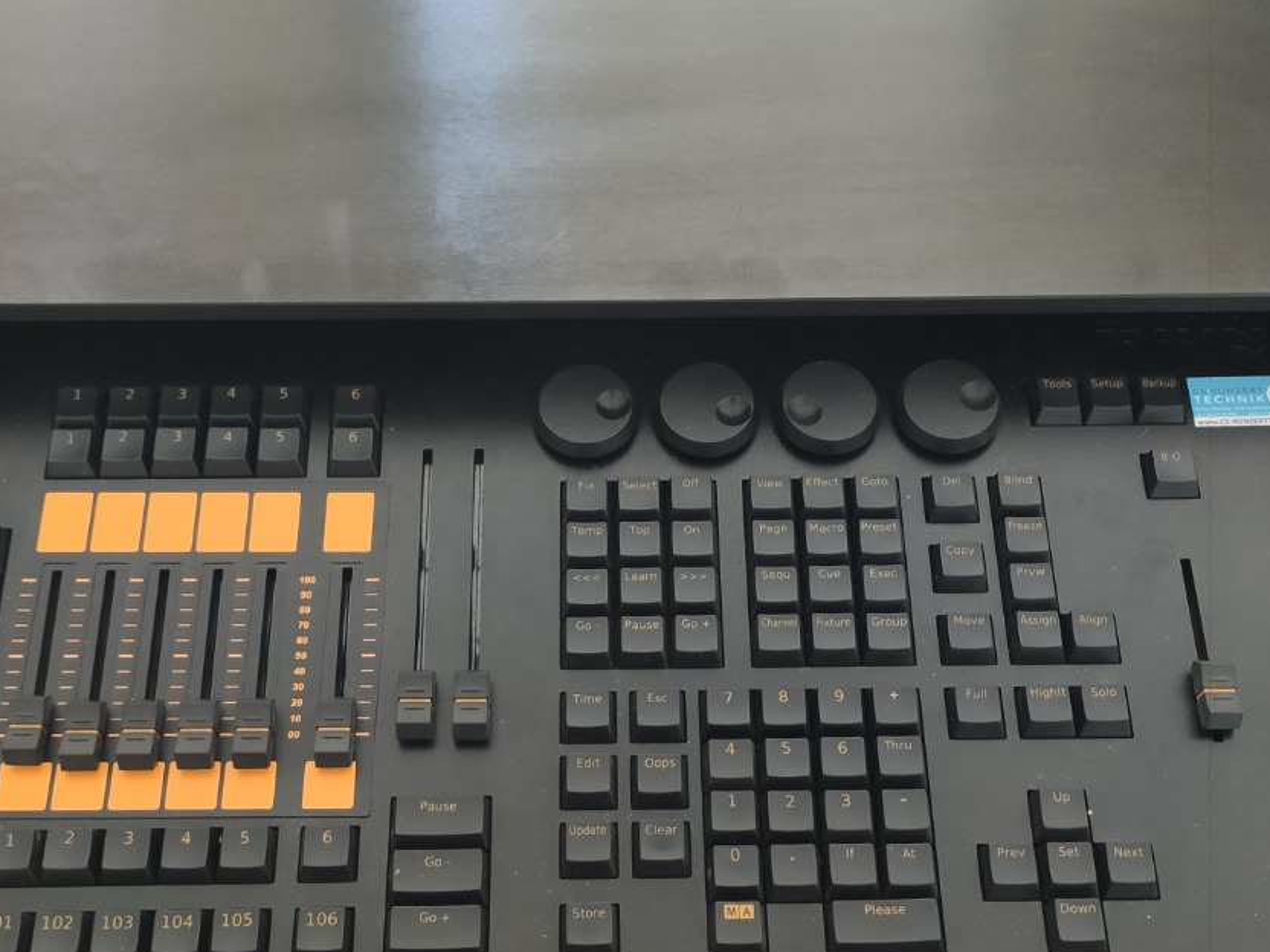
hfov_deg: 42.1
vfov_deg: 31.9
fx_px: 1651
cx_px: 608
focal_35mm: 45
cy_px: 651
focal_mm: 4.77
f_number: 1.75
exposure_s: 1/33
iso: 510
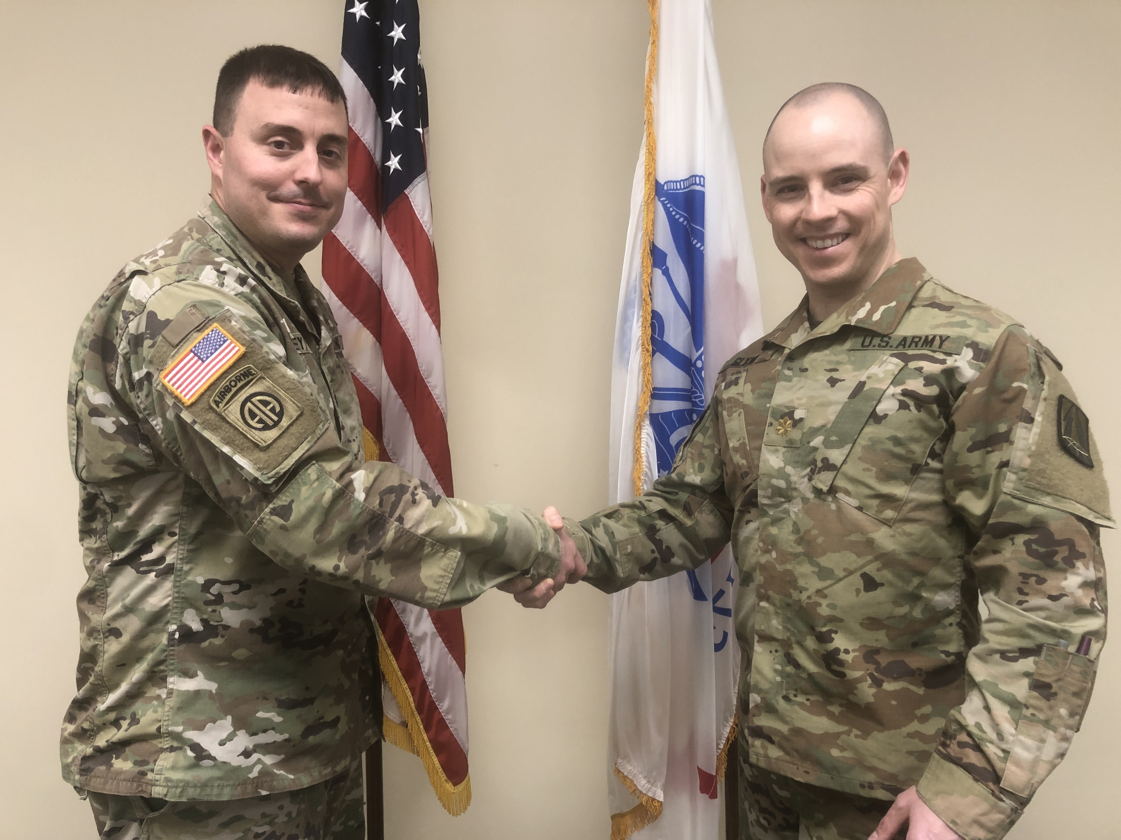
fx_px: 907
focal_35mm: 28
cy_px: 420
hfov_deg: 63.4
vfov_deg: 49.7
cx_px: 560
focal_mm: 3.99
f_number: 1.8
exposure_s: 1/15
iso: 40
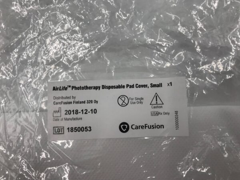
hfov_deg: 63.4
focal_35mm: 28
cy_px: 90
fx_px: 194
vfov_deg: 49.7
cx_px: 120
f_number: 1.8
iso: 25
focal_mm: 3.99
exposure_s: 1/120
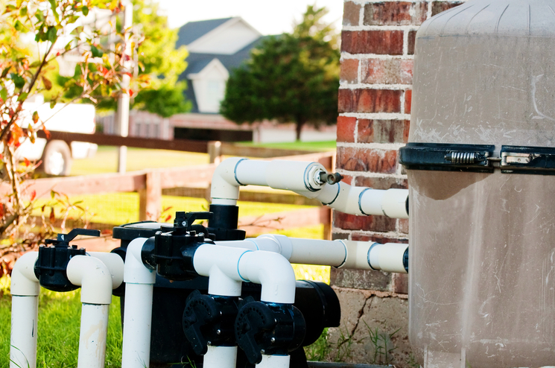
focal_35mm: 141
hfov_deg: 14.6
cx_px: 331
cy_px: 197
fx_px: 2170
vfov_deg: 9.7
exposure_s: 1/250
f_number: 5.6
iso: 500
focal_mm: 70
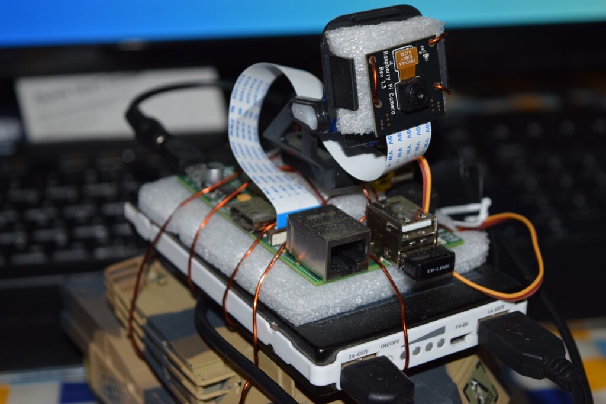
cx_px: 303
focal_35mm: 75
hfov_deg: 27.0
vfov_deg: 18.2
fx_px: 1263
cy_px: 202
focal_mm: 50
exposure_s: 1/60
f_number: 5.6
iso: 720
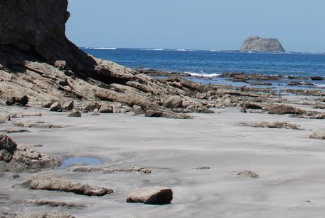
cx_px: 181
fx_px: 569
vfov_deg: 21.3
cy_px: 35
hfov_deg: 31.8
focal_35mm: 63
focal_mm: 24
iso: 100
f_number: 9
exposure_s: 1/320
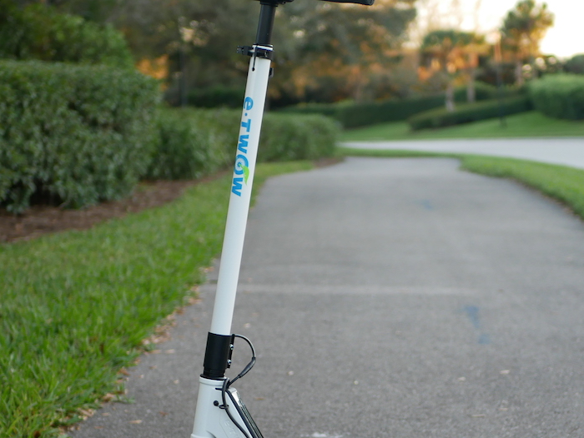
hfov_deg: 19.6
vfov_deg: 14.8
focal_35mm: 100
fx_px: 1688
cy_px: 324
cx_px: 387
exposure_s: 1/250
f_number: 1.7
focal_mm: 25
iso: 200
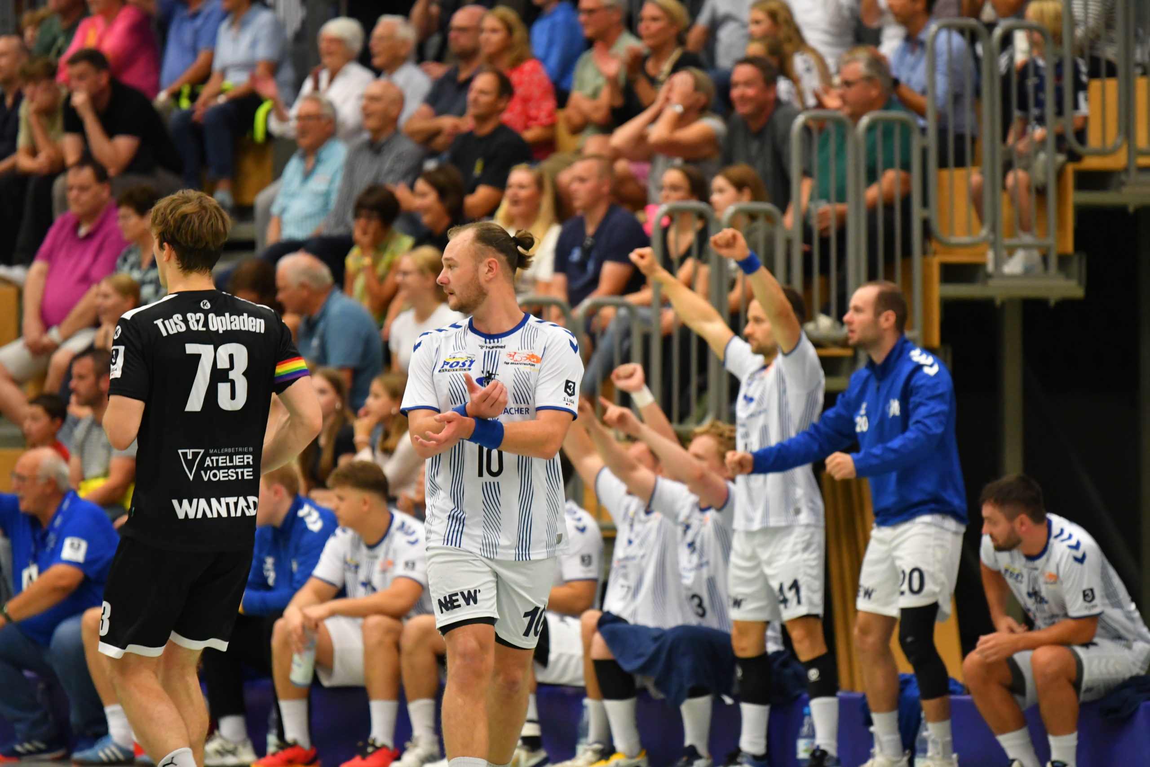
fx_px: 9583
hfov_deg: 6.9
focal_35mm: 300
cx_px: 575
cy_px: 384
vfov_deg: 4.6
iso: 3600
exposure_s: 1/500
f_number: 2.8
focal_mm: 200
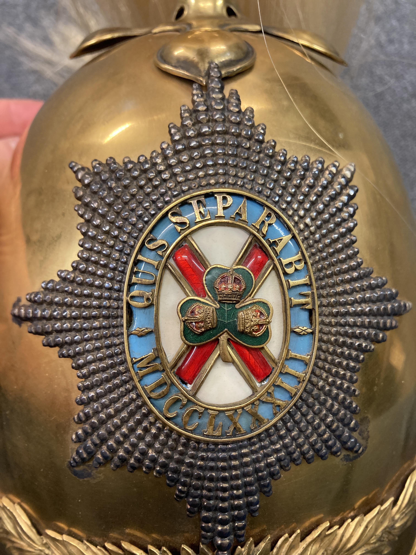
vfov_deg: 63.4
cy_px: 278
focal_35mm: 28
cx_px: 208
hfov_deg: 49.7
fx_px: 449
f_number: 1.8
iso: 160
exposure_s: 1/50
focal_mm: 3.99
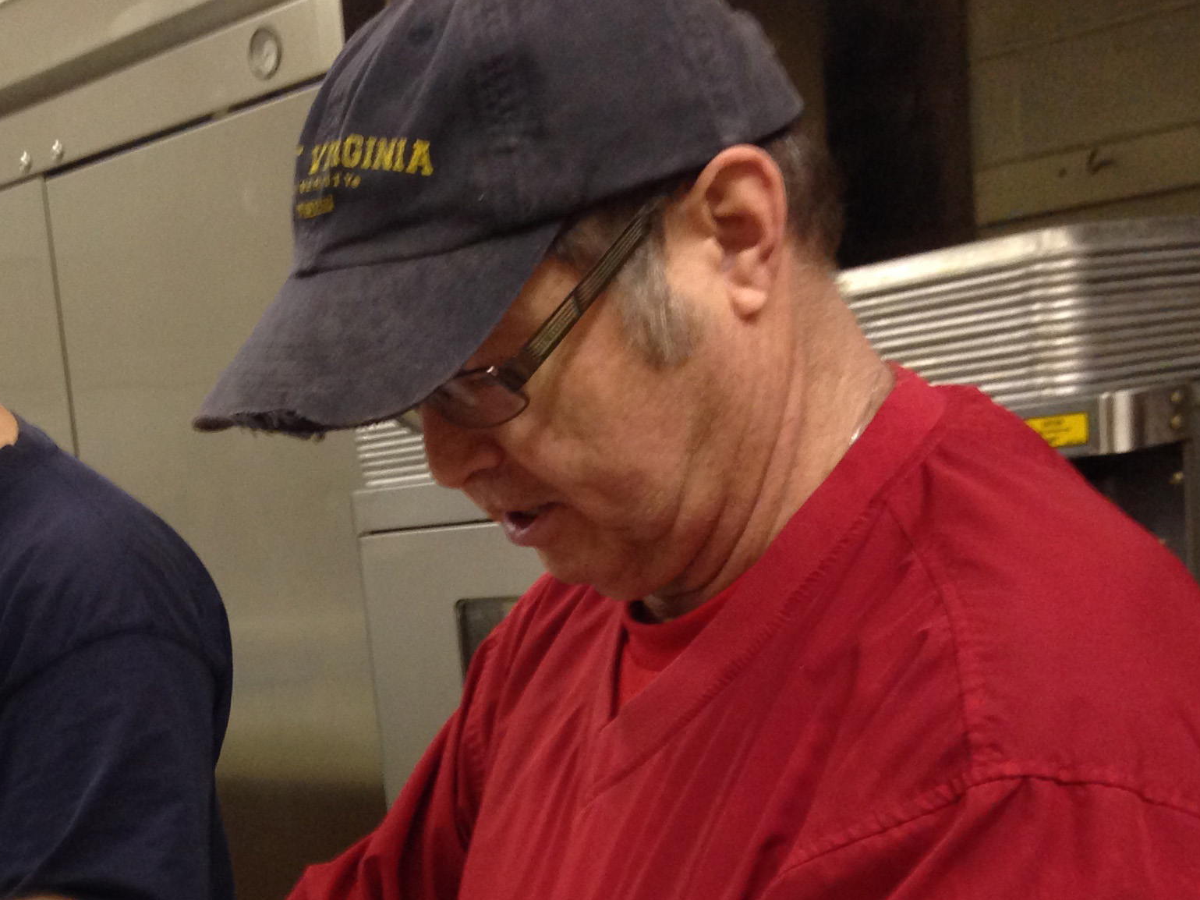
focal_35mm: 70
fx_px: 2426
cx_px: 137
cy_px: 884
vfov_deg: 20.4
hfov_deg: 26.9
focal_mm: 4.12
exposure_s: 1/20
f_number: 2.4
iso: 125
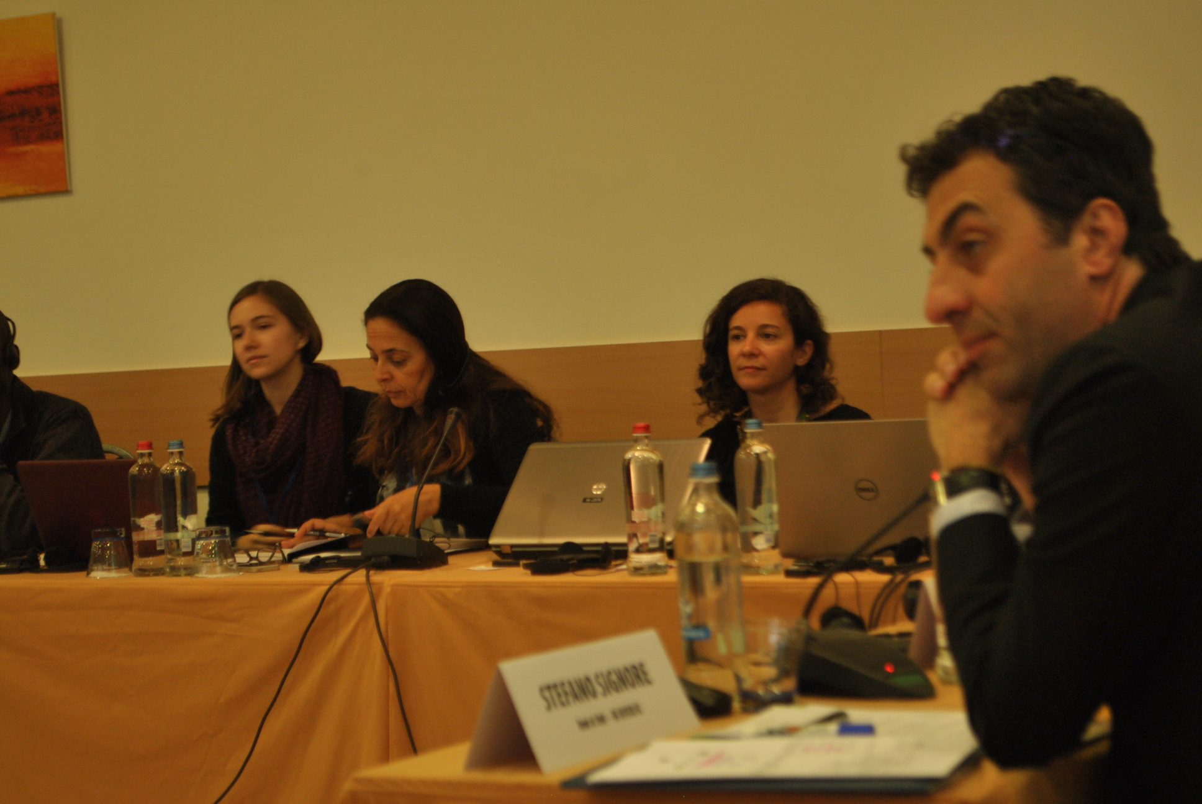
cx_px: 601
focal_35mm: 82
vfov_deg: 16.6
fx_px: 2758
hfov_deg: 24.6
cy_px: 402
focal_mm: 55
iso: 400
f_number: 5.6
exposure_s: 1/30
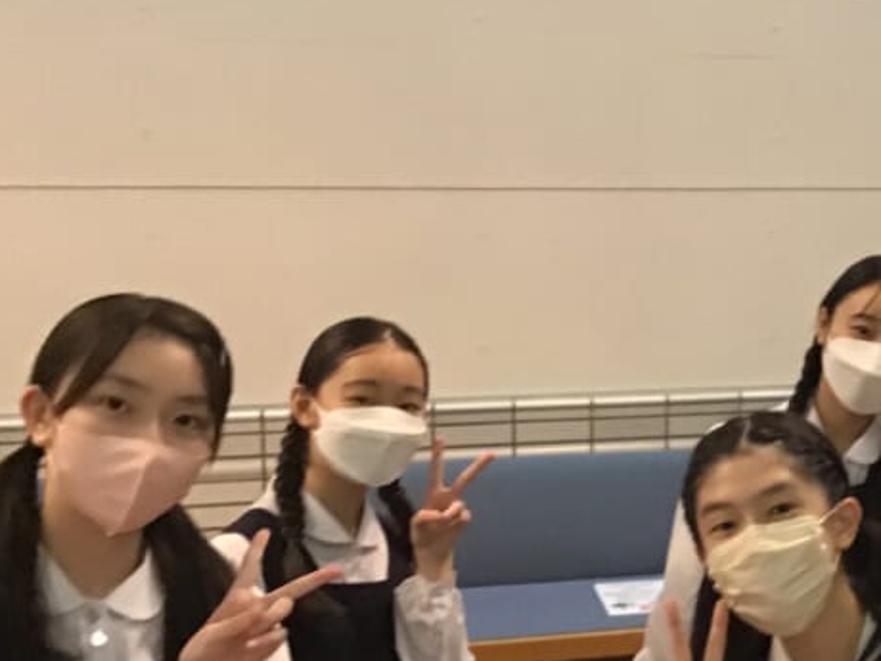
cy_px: 372
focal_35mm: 69
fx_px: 1756
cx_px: 866
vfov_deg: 21.3
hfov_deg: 26.7
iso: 200
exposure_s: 1/17
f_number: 2.4
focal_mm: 3.3
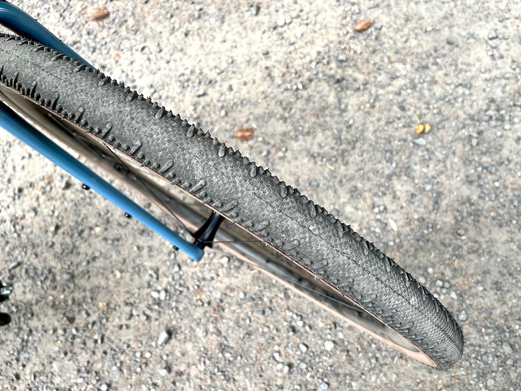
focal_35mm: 26
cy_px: 196
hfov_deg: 67.3
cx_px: 260
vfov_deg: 53.1
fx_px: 391
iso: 32
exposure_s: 1/138
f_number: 1.6
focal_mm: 5.1
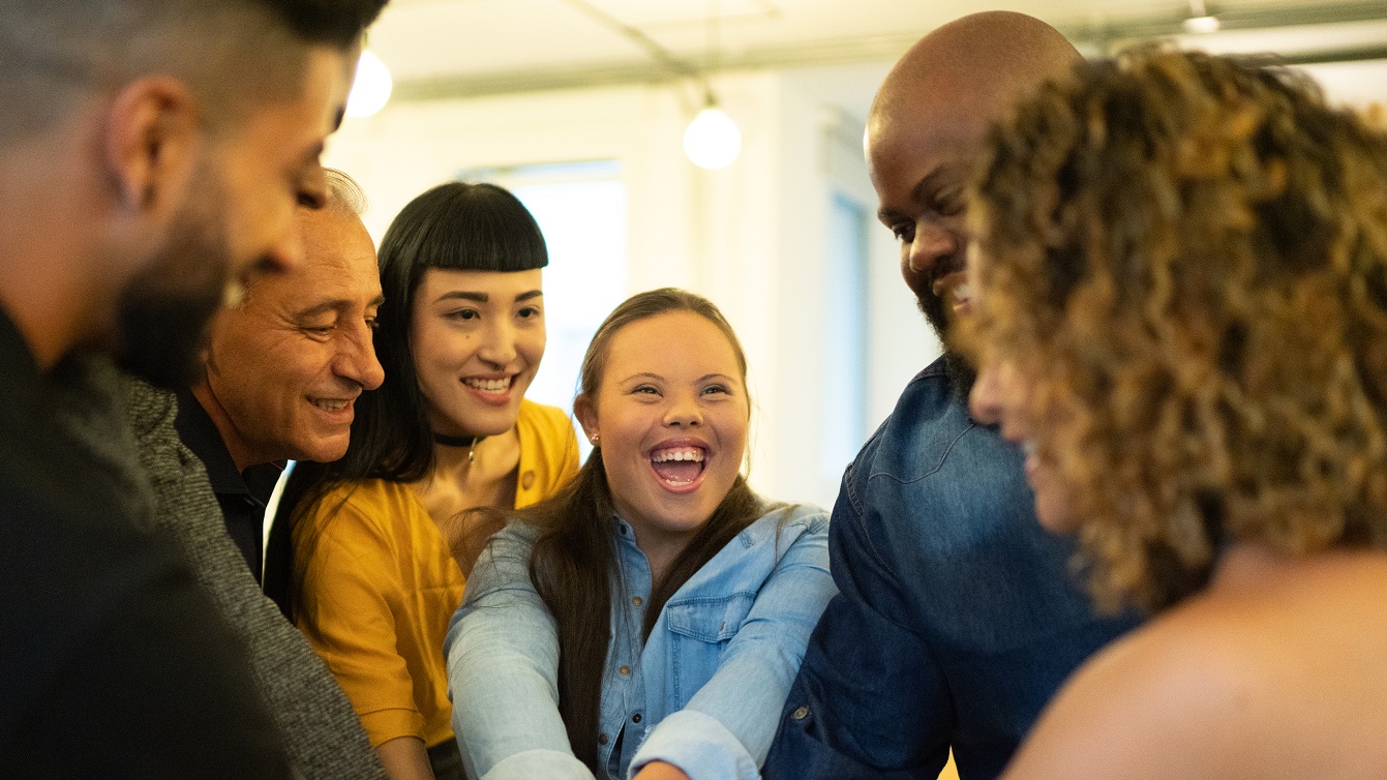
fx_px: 1508
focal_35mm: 41
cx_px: 646
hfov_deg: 49.4
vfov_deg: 28.8
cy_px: 516
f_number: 1.4
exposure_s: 1/1000
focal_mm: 35
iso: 3200
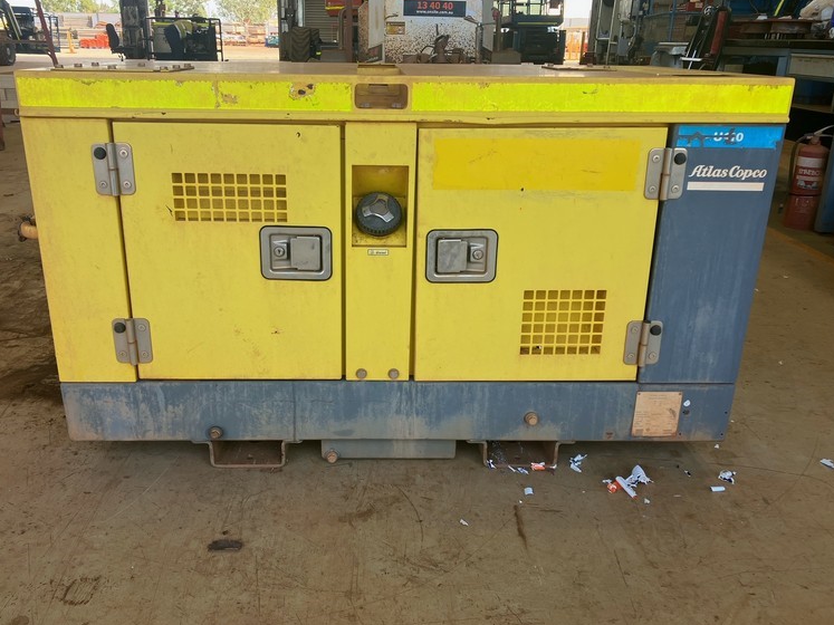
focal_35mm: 30
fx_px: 723
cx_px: 393
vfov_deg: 46.8
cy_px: 310
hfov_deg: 59.9
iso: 25
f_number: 1.8
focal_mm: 3.99
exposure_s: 1/173
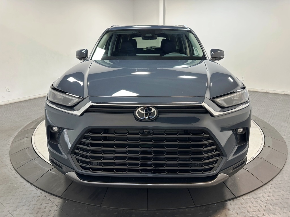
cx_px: 145
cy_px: 108
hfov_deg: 71.6
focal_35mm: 24
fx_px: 201
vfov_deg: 56.8
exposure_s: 1/60
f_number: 1.78
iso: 400
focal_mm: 6.86
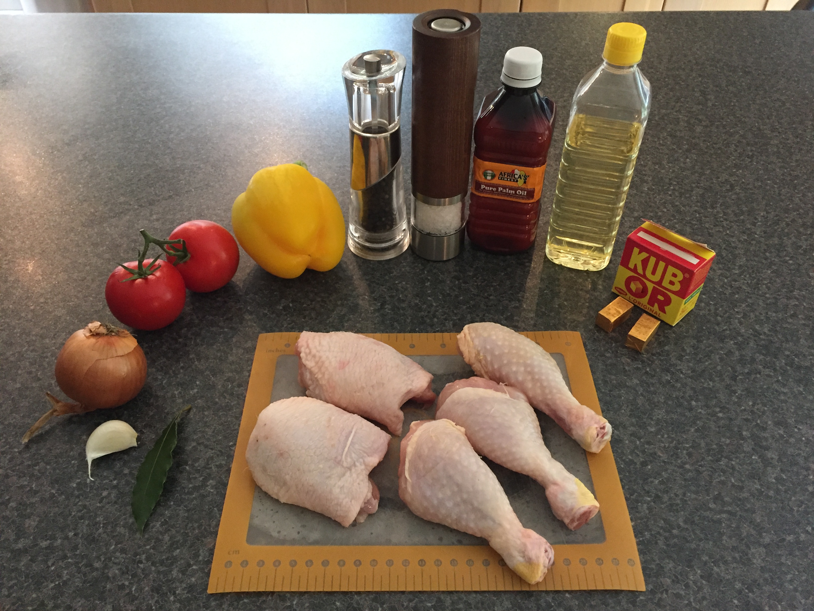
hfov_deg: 61.7
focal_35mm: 29
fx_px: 682
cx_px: 407
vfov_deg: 48.2
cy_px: 306
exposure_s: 1/25
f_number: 2.2
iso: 250
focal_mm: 4.15
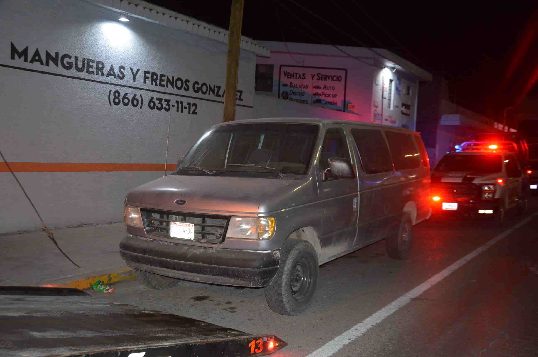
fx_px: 493
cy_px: 178
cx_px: 269
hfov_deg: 57.3
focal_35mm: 33
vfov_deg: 39.9
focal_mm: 22
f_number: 3.8
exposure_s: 1/60
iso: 1250
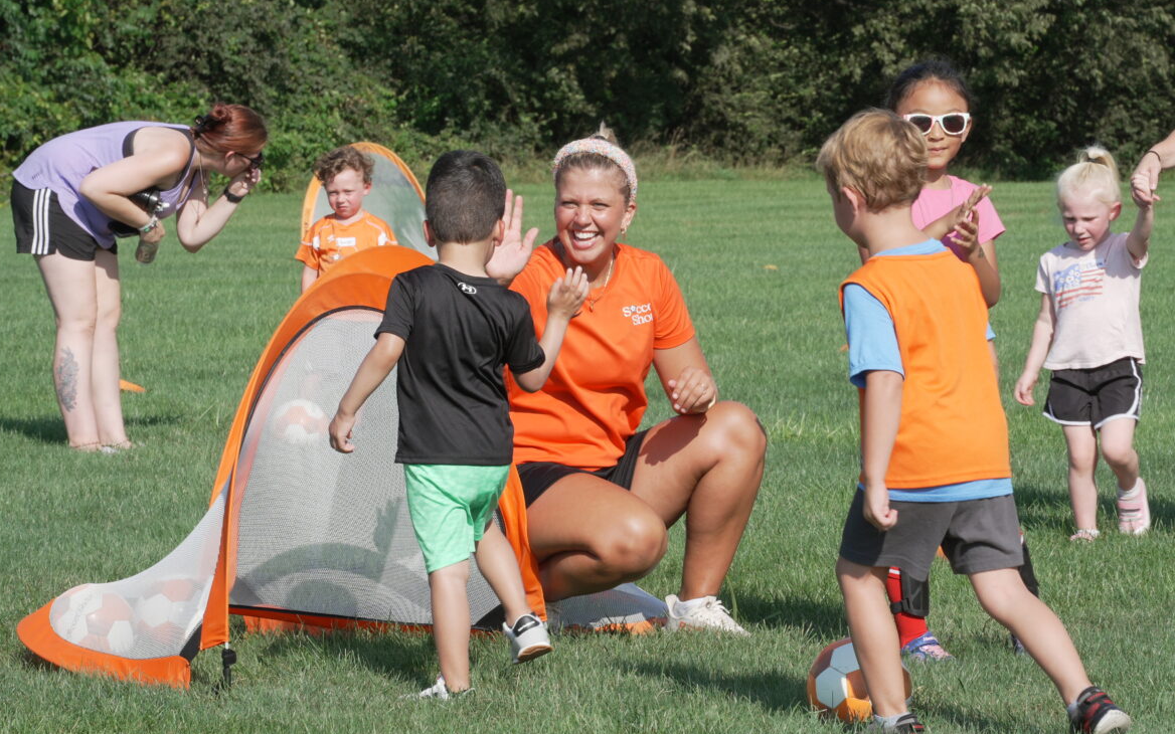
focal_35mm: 201
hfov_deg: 10.4
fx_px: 6437
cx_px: 676
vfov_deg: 6.5
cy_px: 302
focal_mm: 150
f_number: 14
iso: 320
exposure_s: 1/125
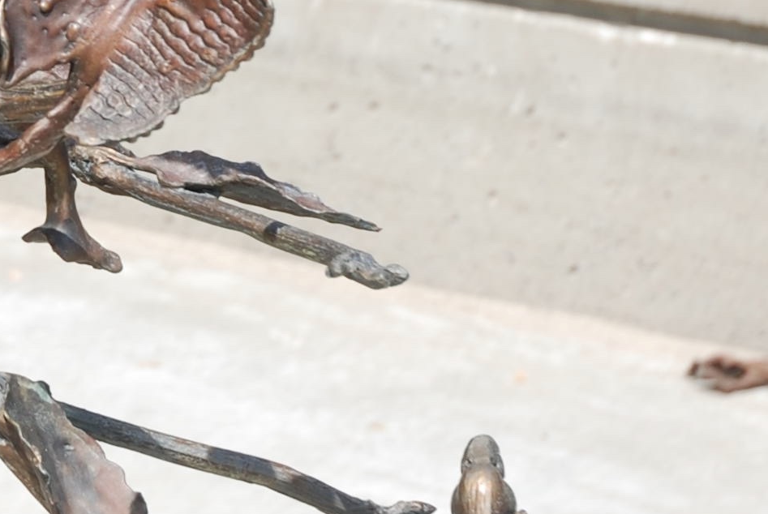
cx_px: -575
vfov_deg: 5.9
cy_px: 0
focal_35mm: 233
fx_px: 4977
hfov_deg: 8.5
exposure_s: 1/200
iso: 100
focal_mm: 38
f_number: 7.1
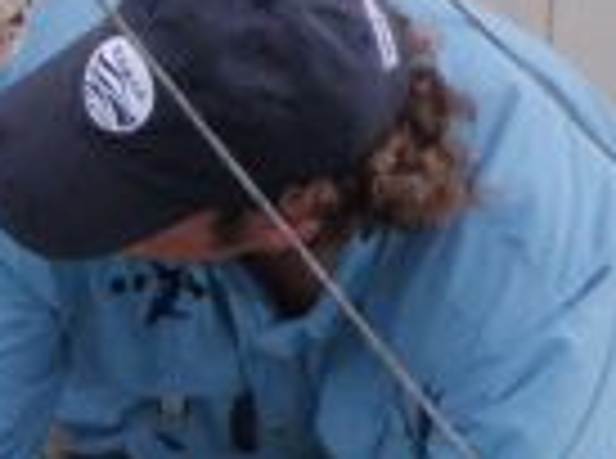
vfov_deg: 2.8
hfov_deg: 3.7
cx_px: -958
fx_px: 9460
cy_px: 428
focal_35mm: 533
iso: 100
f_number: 4.7
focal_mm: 16.25
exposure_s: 1/80
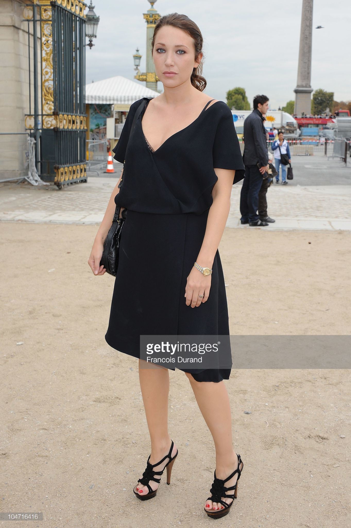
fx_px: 512
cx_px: 176
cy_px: 264
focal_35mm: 35
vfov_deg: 54.5
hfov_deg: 37.8
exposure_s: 1/250
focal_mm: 35
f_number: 7.1
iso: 500
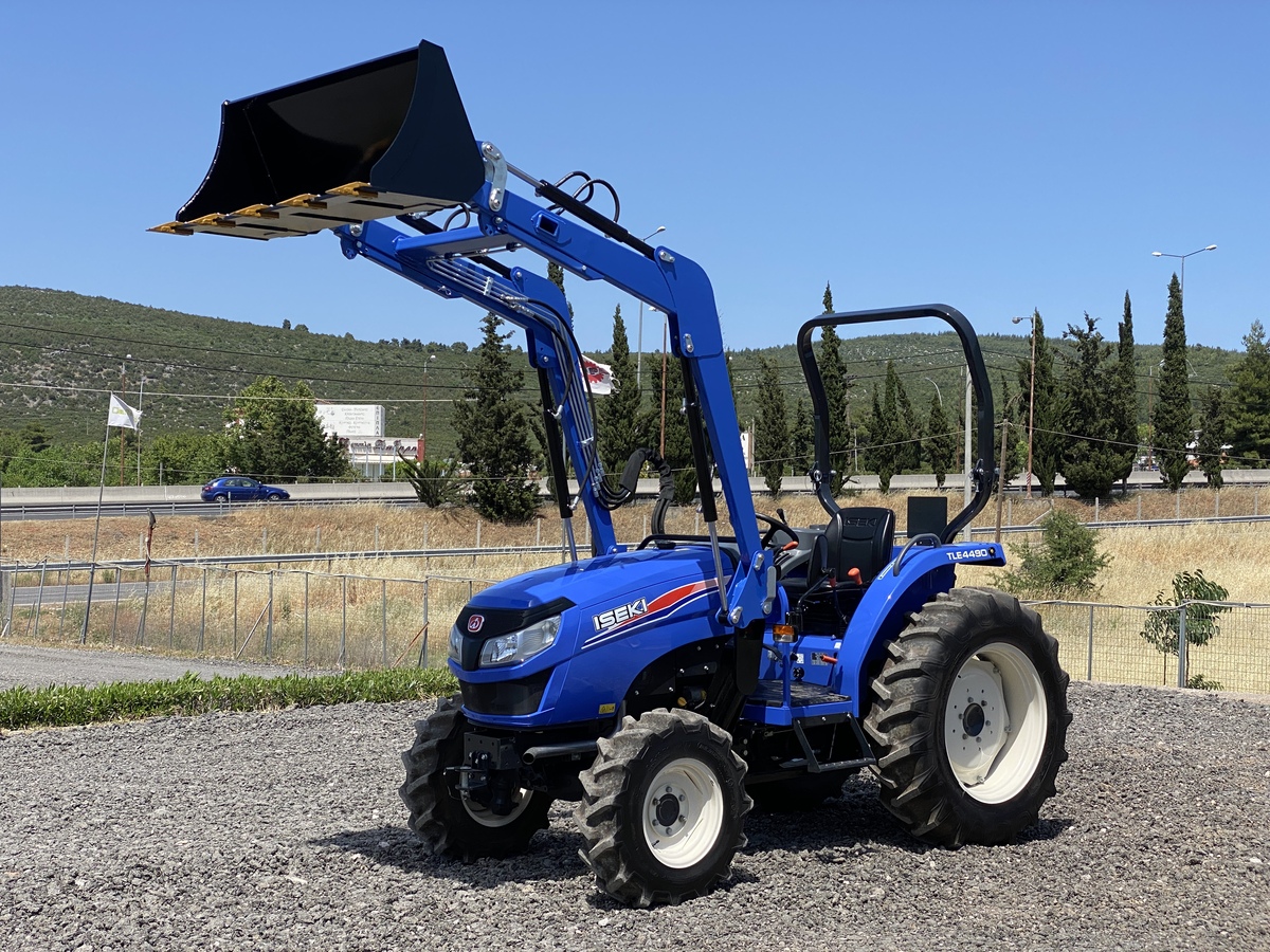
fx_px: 1908
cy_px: 476
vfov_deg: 28.0
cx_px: 635
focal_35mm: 52
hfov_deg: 36.8
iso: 20
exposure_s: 1/1453
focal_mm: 6
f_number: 2
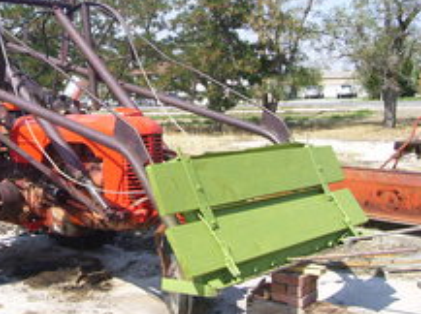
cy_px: 87
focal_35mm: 54
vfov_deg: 26.7
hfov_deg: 34.9
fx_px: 656
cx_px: 107
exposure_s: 1/350
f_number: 4.8
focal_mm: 5.6
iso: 80
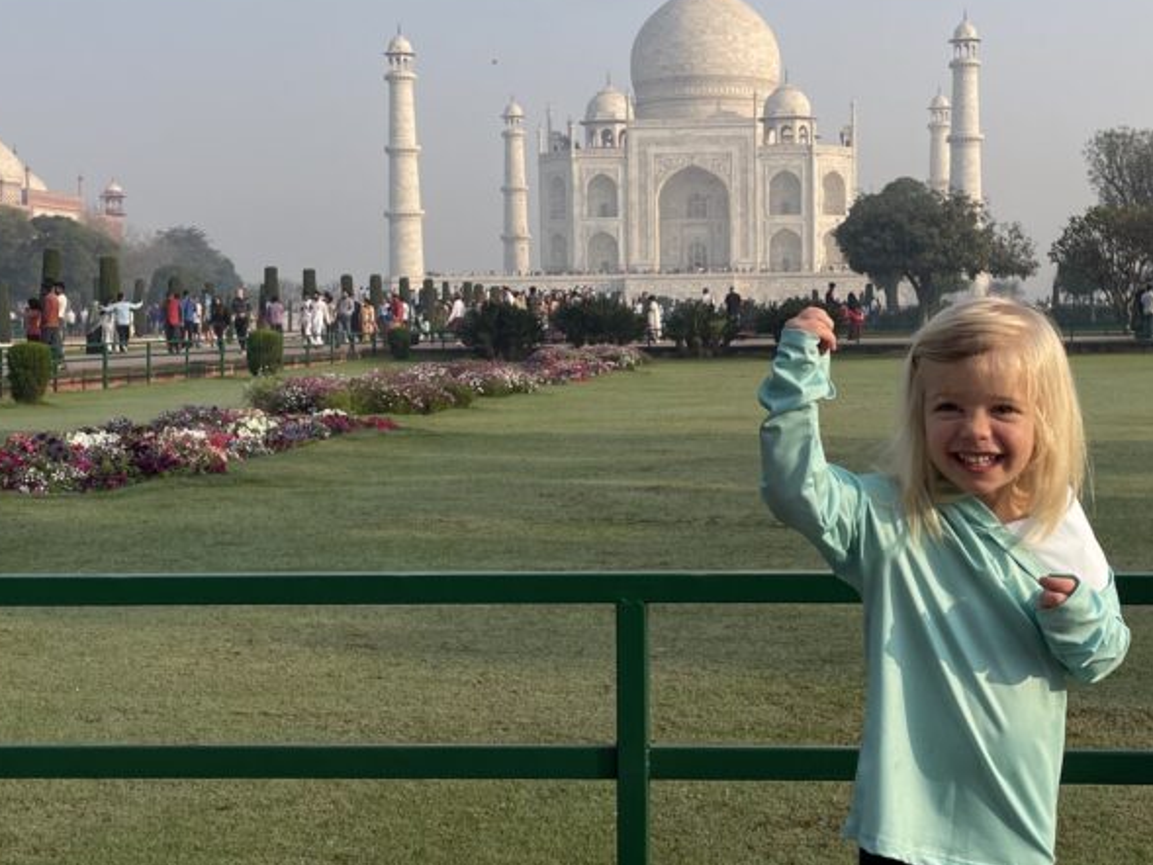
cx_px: 707
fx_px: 1766
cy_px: 413
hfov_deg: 36.0
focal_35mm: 53
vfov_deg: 27.5
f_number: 1.6
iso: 32
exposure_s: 1/2882
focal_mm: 4.2
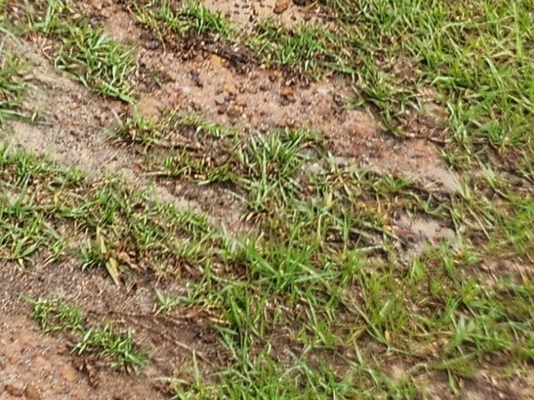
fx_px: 2175
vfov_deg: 9.4
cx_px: -817
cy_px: -560
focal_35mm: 141
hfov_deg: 11.3
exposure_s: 1/241
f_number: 1.8
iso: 20
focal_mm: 5.4
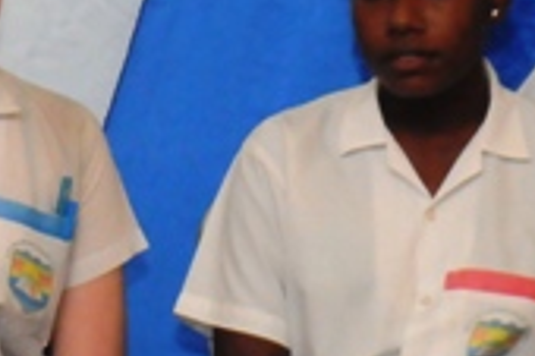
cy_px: 17
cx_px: -532
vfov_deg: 2.4
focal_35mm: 564
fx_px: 8373
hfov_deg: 3.6
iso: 3200
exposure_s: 1/160
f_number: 9
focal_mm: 80
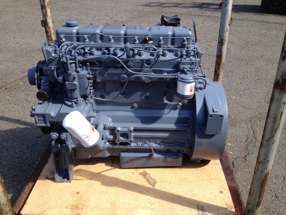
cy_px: 108
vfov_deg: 40.7
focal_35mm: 35
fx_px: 289
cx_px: 143
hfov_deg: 52.6
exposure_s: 1/480
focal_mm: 4.28
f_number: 2.4
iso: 50
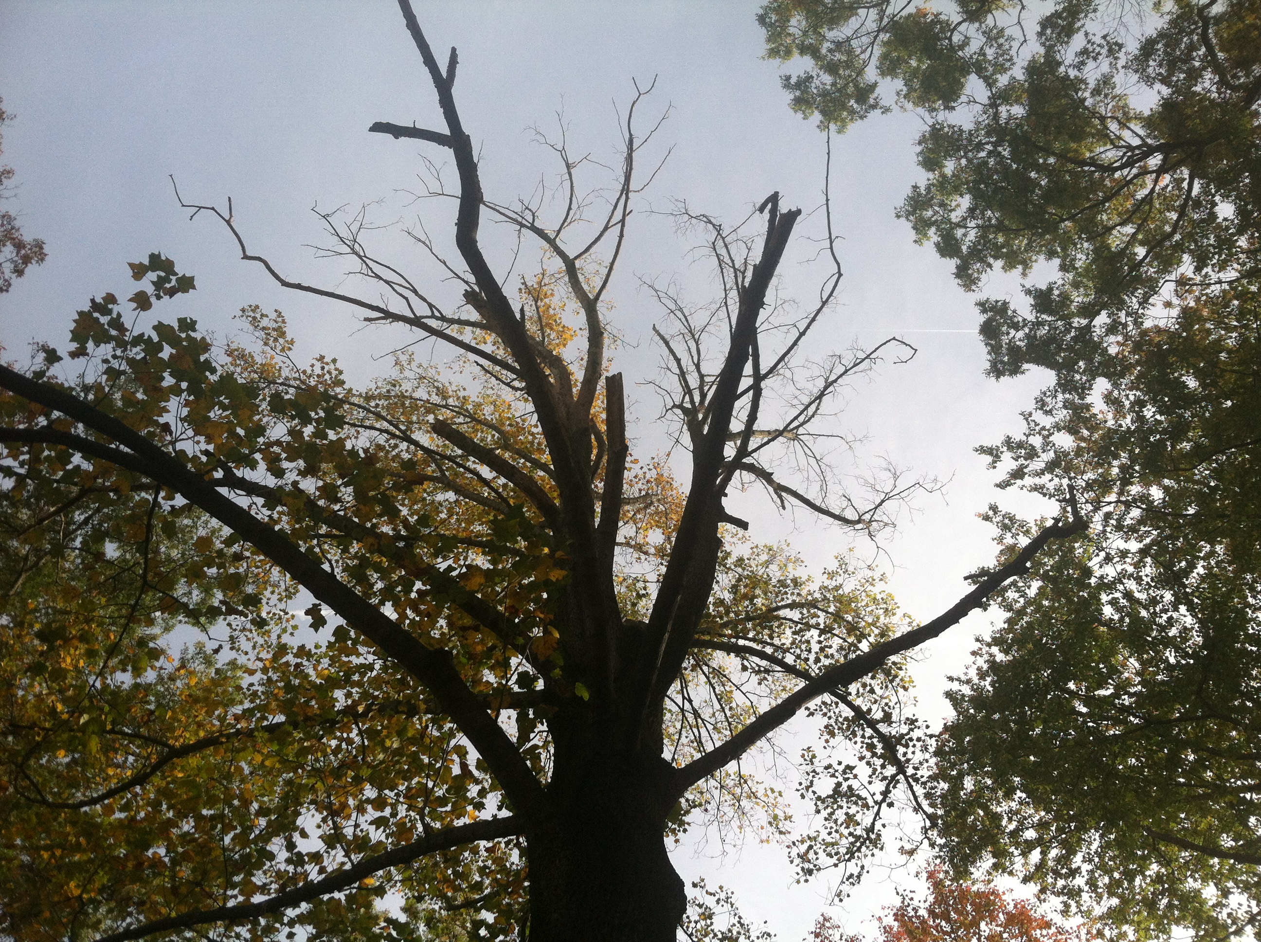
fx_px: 1273
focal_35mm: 35
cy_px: 471
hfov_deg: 52.7
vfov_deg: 40.6
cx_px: 630
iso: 80
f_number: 2.8
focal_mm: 3.85
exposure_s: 1/882
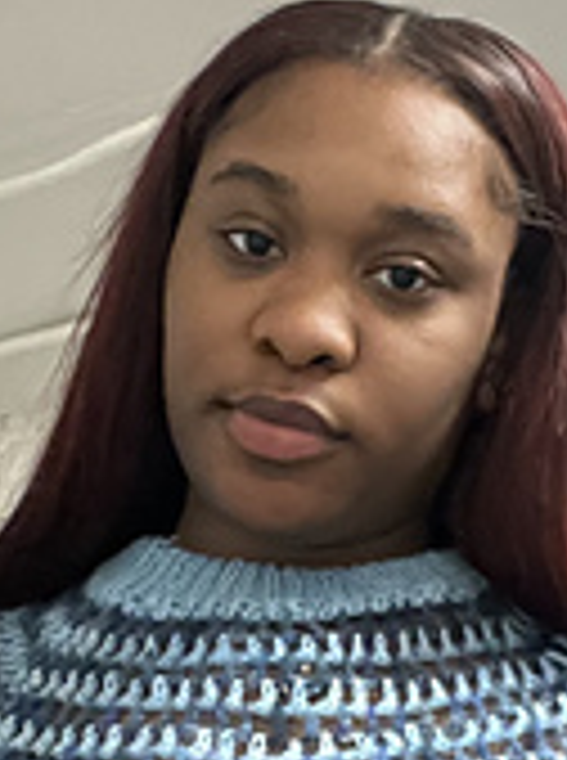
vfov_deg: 21.8
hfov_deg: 16.5
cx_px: 295
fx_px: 1951
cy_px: 576
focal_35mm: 89
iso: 640
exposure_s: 1/24
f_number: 2.2
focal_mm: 2.71
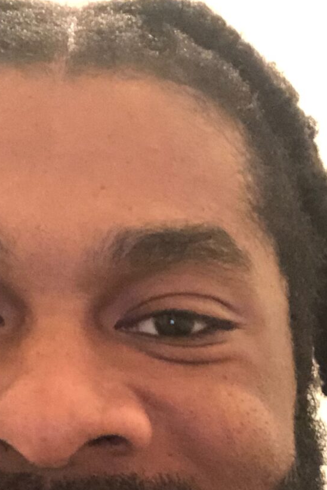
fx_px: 1104
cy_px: 303
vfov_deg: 25.0
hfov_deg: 16.8
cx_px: 135
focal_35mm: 81
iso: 640
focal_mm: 2.87
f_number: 2.2
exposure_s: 1/17
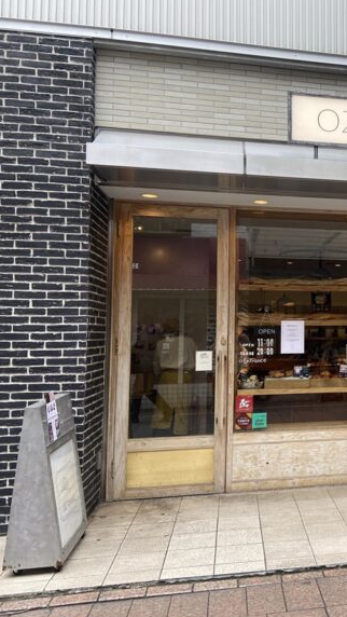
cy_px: 307
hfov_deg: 28.3
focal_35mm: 38
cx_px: 386
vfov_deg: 52.8
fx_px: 621
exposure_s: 1/334
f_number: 1.8
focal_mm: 4.25
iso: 32
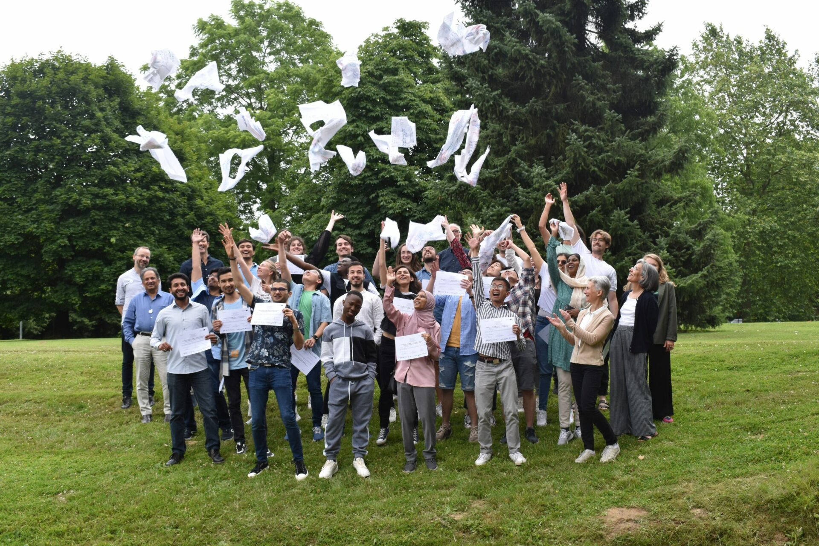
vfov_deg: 30.8
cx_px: 410
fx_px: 990
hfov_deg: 45.0
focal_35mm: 44
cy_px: 273
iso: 250
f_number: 8
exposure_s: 1/250
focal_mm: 29
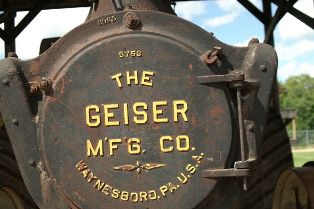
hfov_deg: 31.1
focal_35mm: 65
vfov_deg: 21.0
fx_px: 563
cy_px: 121
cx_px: 143
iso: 100
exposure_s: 1/250
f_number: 3.5
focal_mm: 35
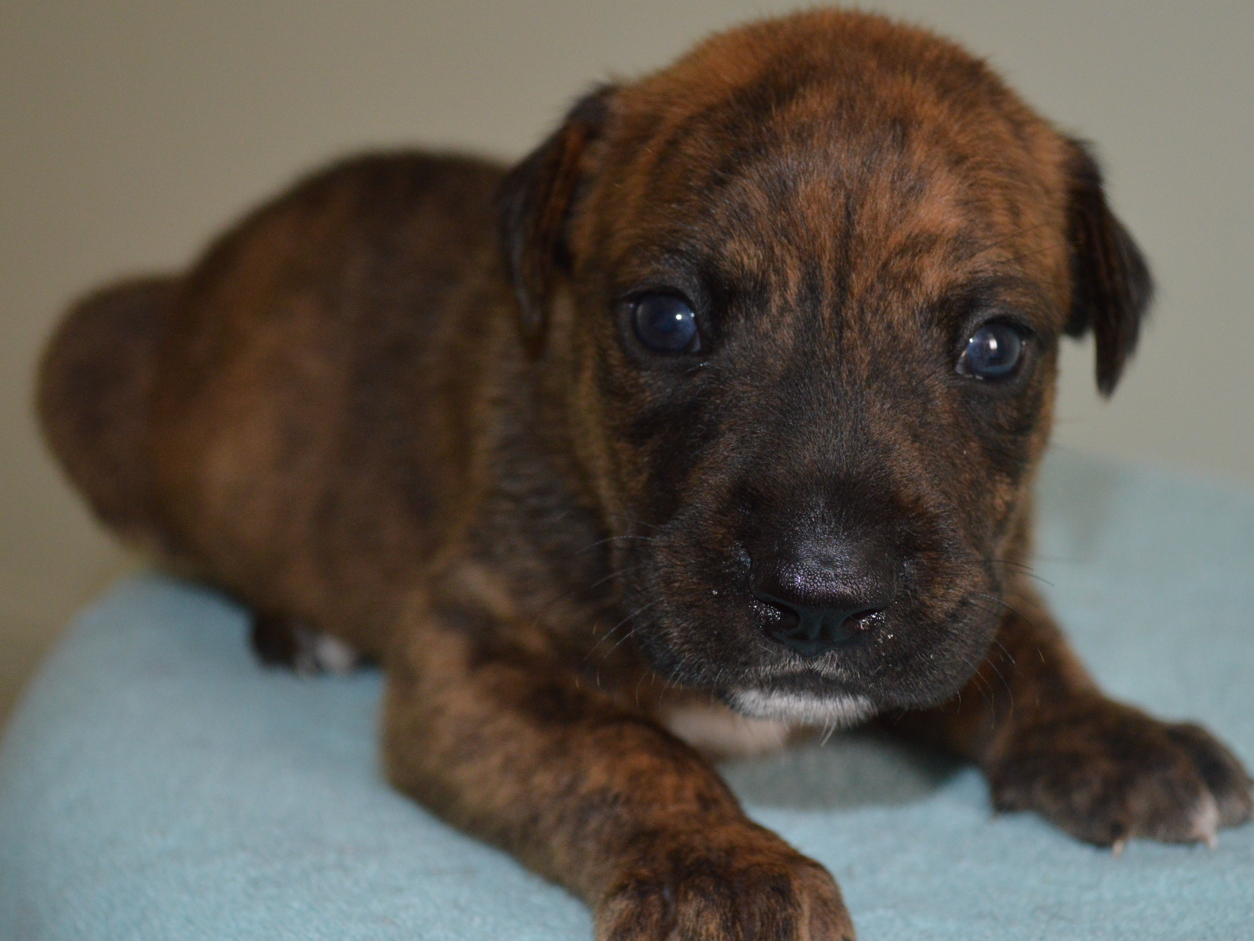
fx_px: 2391
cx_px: 730
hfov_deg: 29.3
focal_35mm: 66
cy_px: 477
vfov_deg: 22.3
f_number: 5
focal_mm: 38
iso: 1100
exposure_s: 1/60
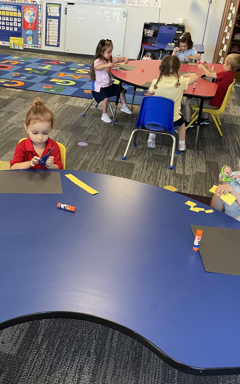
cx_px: 76
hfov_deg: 34.1
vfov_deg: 52.8
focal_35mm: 37
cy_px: 191
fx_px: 387
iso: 250
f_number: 1.6
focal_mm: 4.2
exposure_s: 1/60
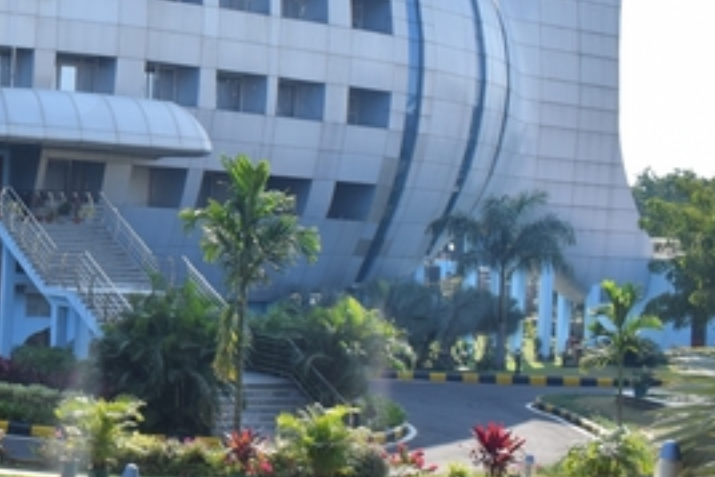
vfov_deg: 20.0
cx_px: -57
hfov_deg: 27.3
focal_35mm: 68
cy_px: 173
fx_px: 1351
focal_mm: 18
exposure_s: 1/320
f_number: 8
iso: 200
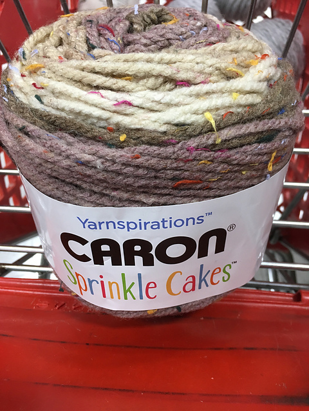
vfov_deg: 61.7
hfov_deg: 48.2
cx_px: 154
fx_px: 345
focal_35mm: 29
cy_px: 206
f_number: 2.2
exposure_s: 1/30
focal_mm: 4.15
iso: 100
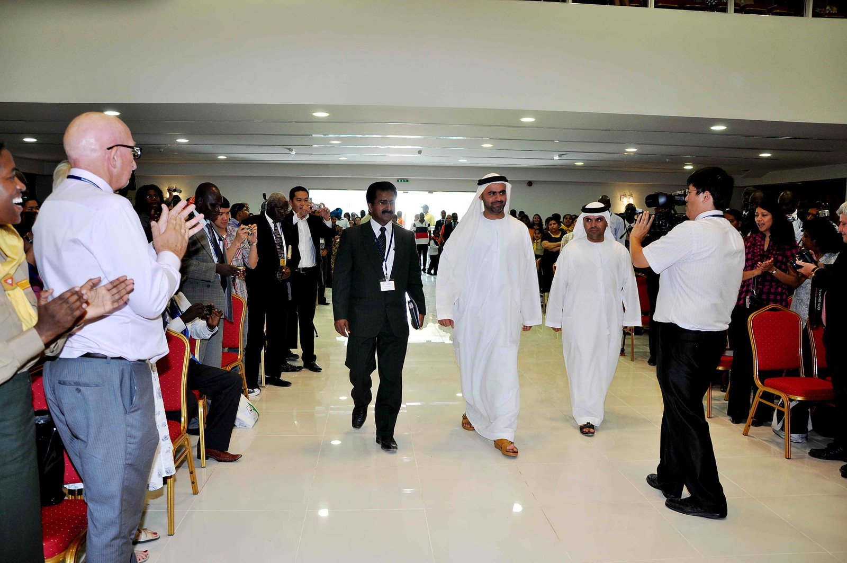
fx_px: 635
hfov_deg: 67.4
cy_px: 282
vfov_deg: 47.8
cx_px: 424
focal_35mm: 27
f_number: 4
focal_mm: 18
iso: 400
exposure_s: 1/60
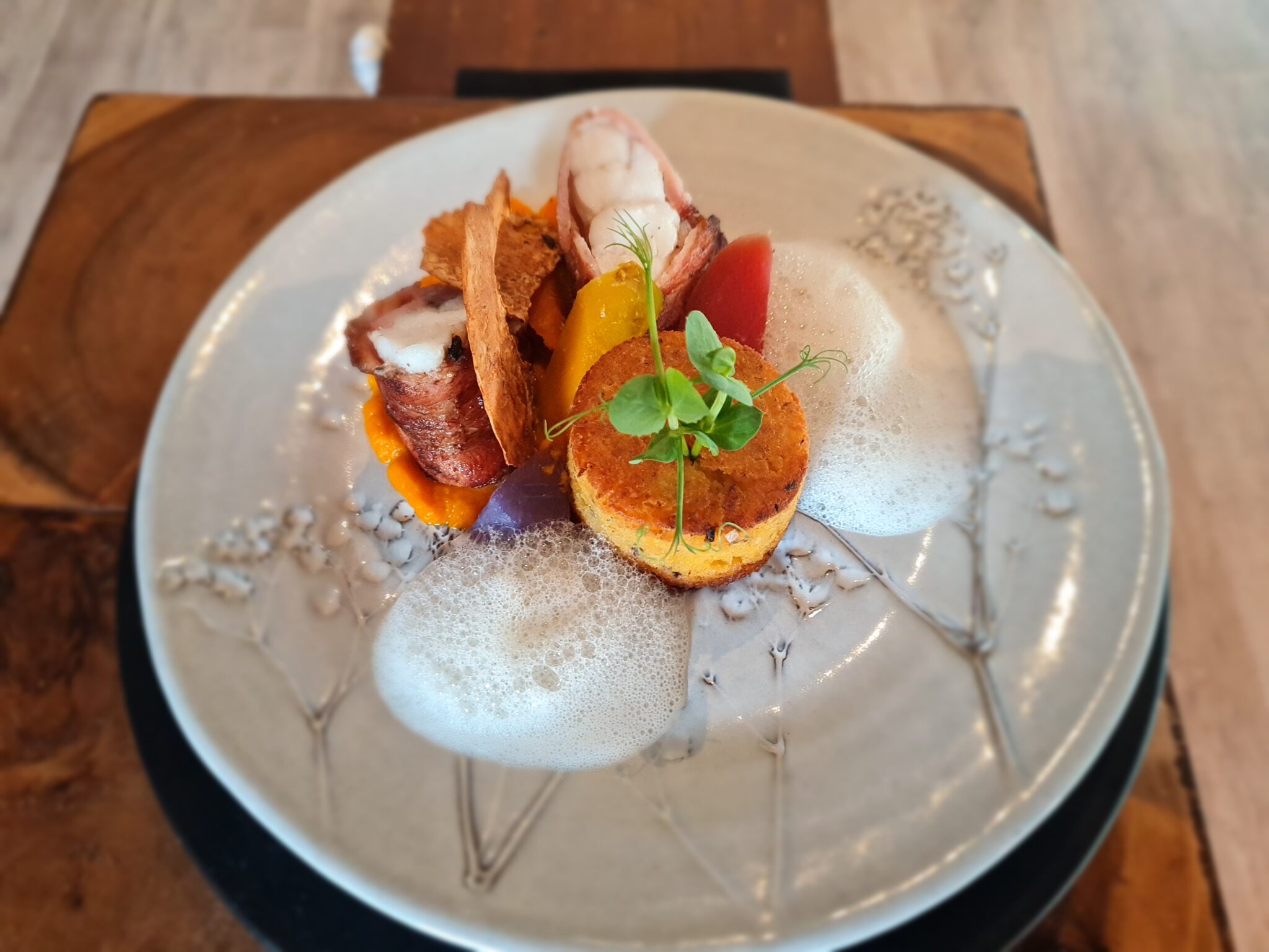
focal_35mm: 26
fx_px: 953
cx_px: 634
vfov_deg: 53.1
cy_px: 476
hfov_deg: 67.3
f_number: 1.8
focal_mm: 5.4
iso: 320
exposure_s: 1/50
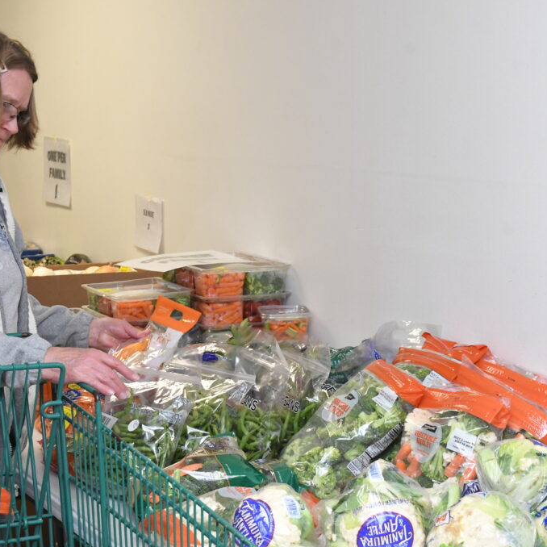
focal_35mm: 87
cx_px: 177
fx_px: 1549
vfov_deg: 20.0
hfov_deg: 20.0
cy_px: 274
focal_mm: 45
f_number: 8
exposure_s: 1/125
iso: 2500
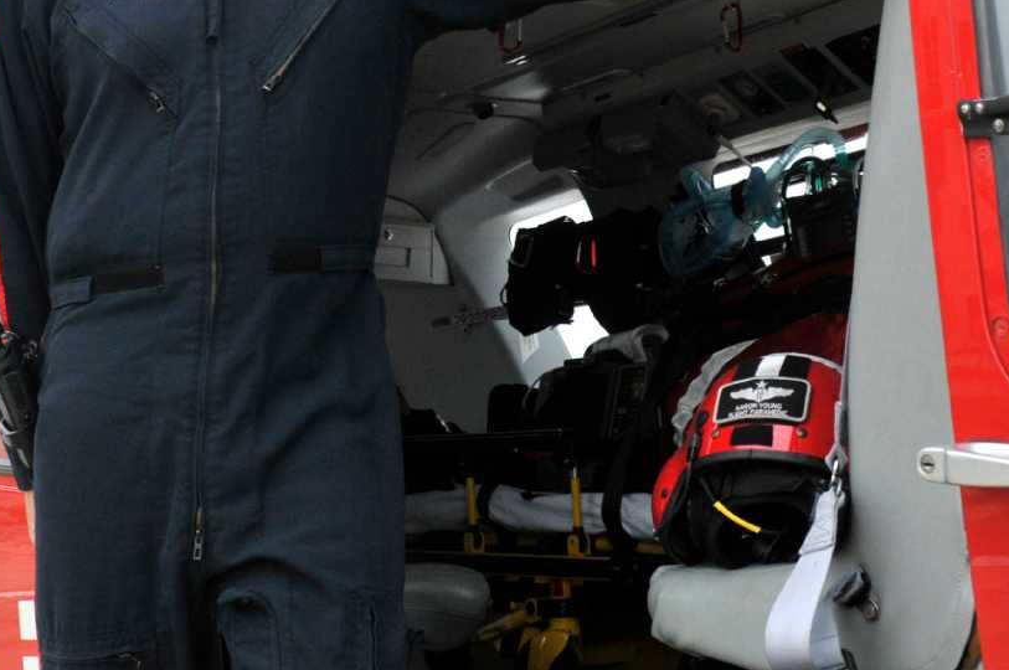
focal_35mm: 68
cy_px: 145
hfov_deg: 29.5
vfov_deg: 19.8
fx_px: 1904
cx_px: 325
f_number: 5.6
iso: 400
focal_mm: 18
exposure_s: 1/640
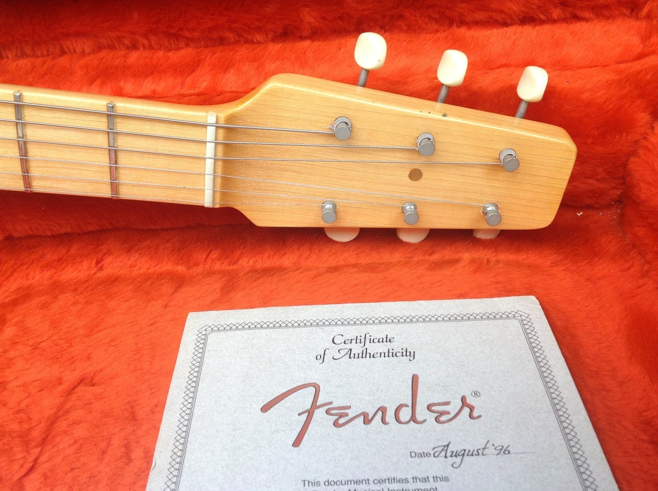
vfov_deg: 36.7
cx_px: 312
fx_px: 740
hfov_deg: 47.9
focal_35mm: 39
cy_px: 221
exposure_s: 1/120
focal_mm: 4.28
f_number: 2.4
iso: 64
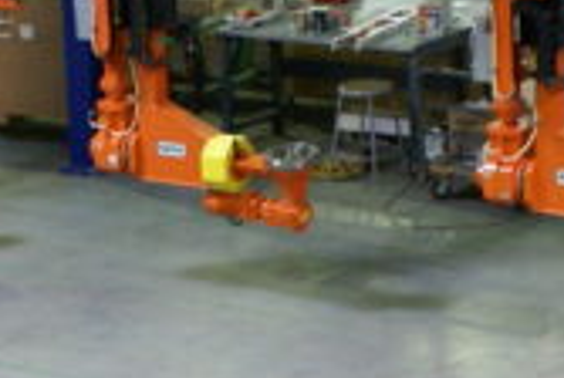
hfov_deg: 11.6
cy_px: 280
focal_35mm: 176
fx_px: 2762
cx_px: 138
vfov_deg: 7.8
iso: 400
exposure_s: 1/15
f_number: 4
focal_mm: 20
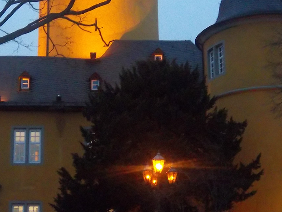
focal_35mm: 109
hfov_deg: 18.0
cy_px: 84
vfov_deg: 13.6
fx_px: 888
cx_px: 100
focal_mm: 8.3
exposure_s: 1/40
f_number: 4.58
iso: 400
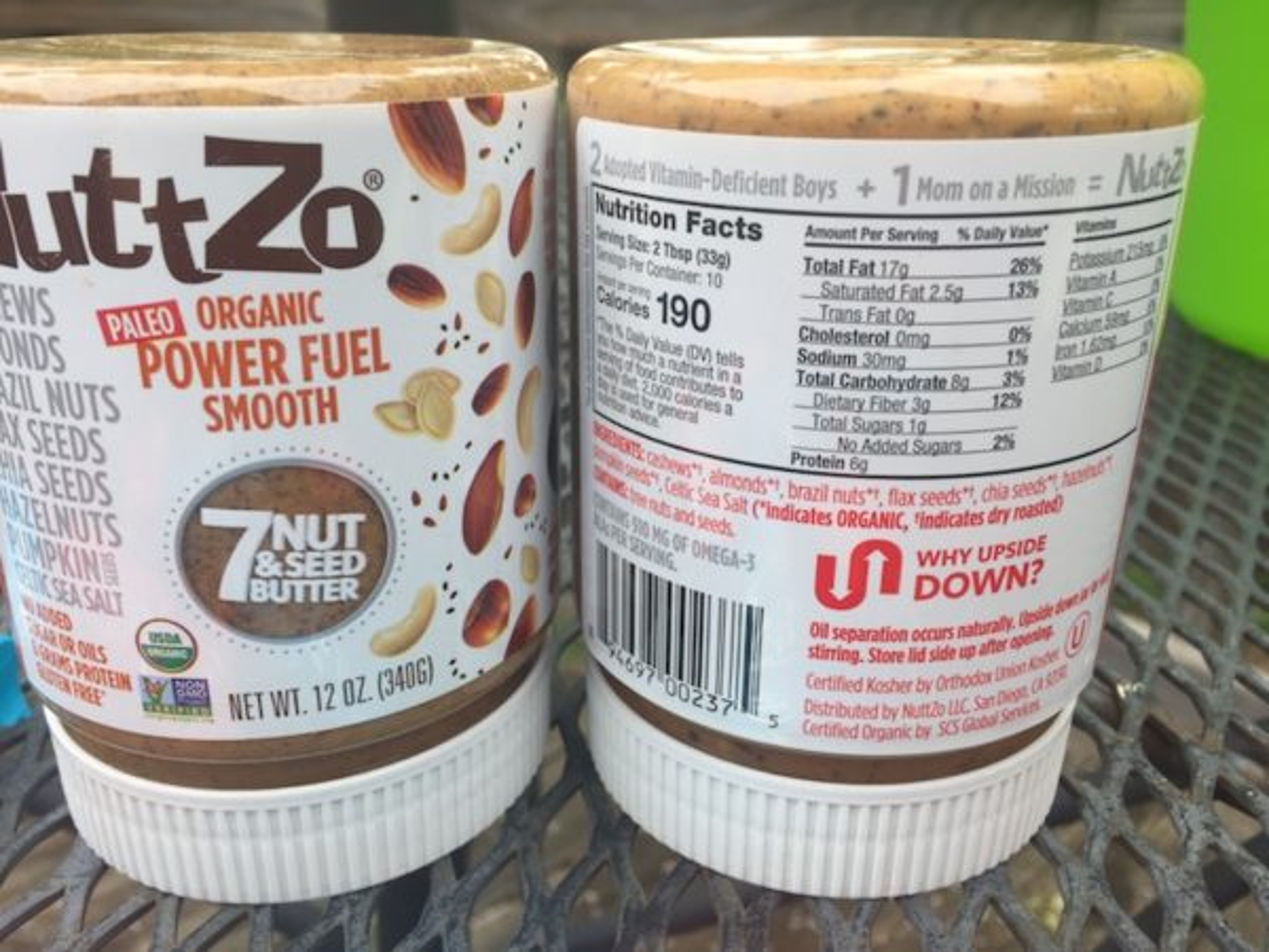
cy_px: 476
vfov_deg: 48.2
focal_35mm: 29
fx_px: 1063
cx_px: 634
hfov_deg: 61.7
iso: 32
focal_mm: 4.15
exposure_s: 1/391
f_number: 2.2
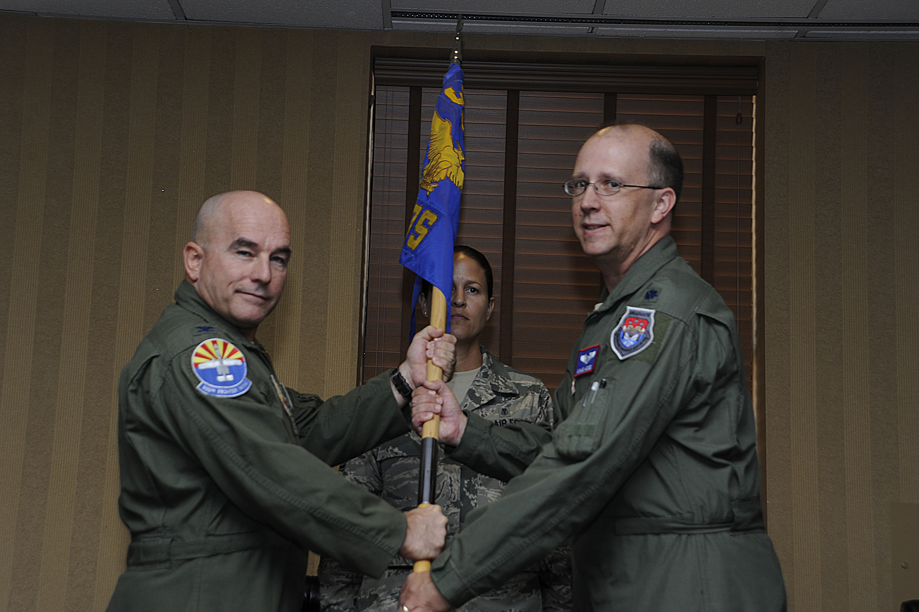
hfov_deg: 32.4
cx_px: 460
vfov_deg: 21.9
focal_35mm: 62
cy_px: 306
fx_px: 1582
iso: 400
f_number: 7.1
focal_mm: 62
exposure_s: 1/125
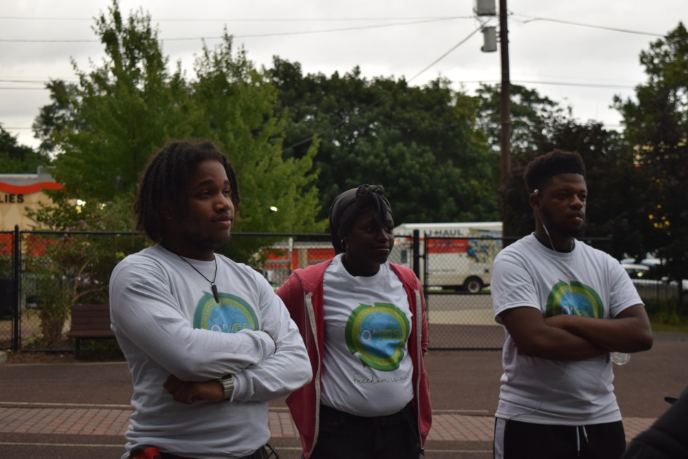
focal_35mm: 69
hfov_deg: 29.2
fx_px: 1319
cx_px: 344
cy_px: 230
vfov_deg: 19.7
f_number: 5
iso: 400
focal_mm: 46
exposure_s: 1/100
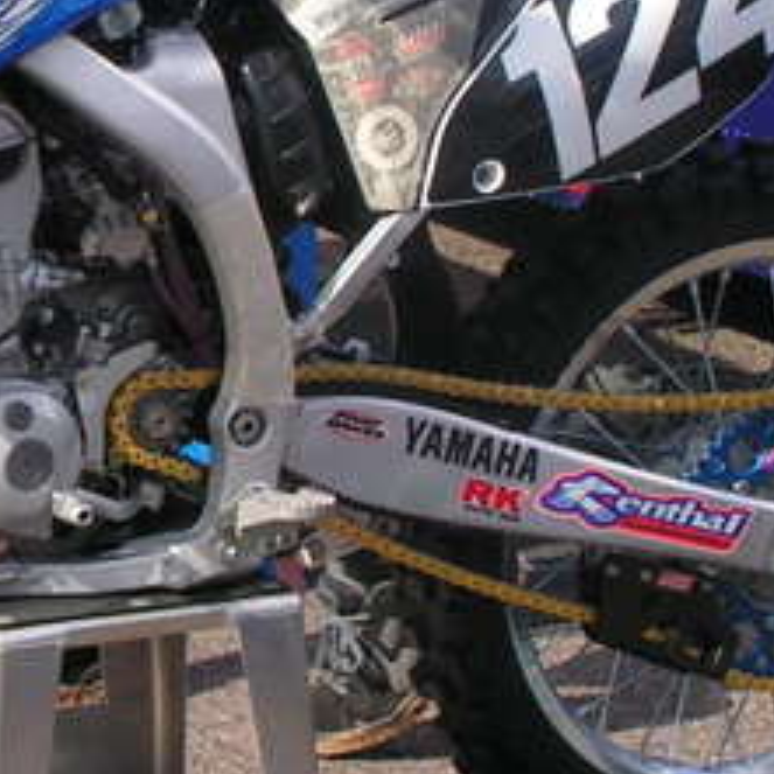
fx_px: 5236
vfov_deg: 8.4
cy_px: 226
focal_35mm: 207
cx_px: -25
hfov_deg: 8.4
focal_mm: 11.1
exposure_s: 1/200
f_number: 5.6
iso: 50
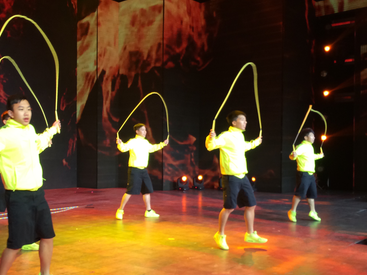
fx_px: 467
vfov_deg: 32.8
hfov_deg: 42.4
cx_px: 122
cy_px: 158
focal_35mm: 44
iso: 40
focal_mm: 4.12
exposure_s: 1/40
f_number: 2.2
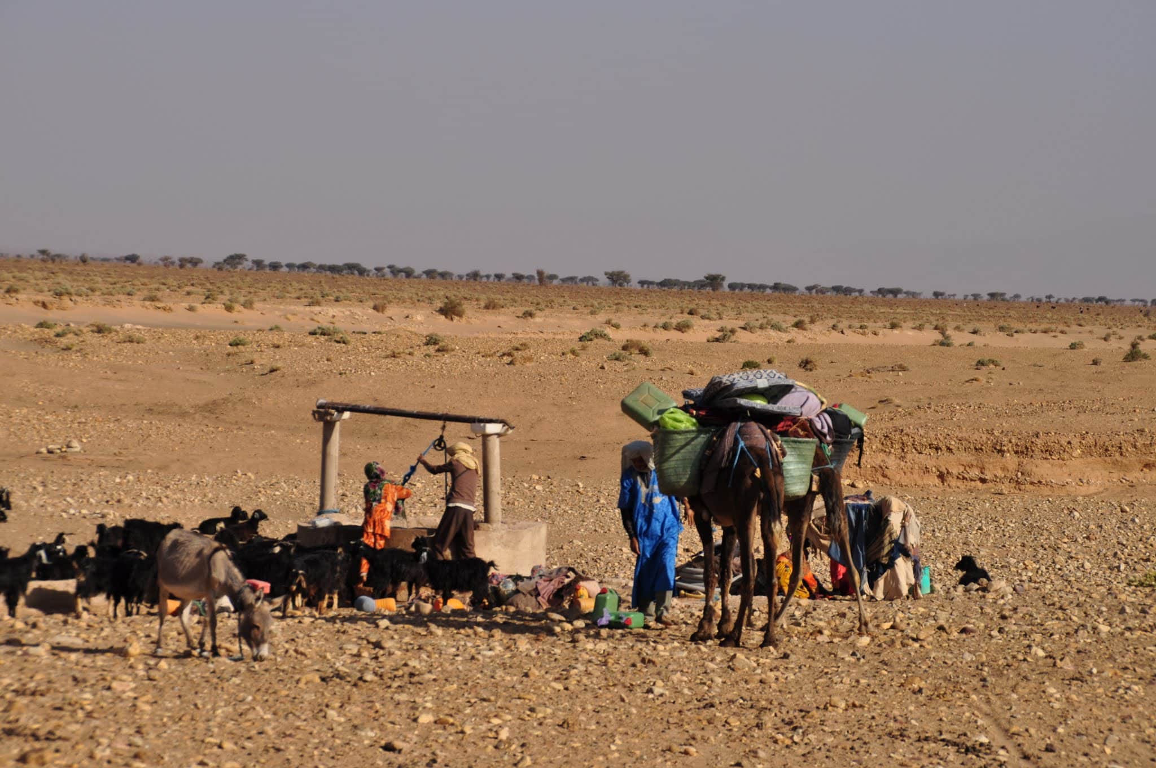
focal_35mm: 147
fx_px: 4715
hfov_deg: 14.0
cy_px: 384
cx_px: 578
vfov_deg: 9.3
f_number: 8
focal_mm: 98
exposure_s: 1/1000
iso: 200
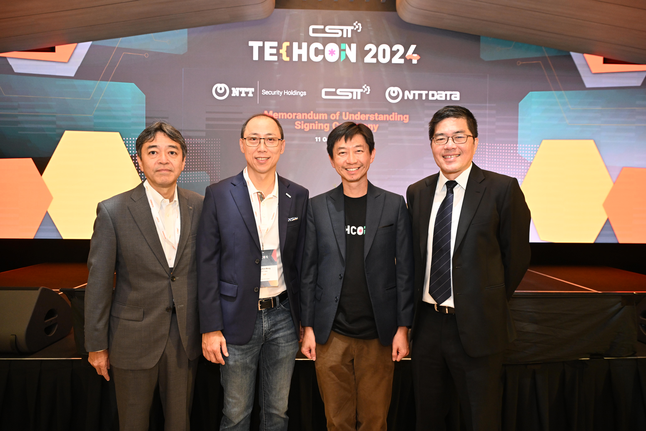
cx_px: 323
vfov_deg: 49.6
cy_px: 216
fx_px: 467
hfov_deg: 69.4
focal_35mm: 26
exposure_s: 1/125
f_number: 5.6
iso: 2000
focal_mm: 26
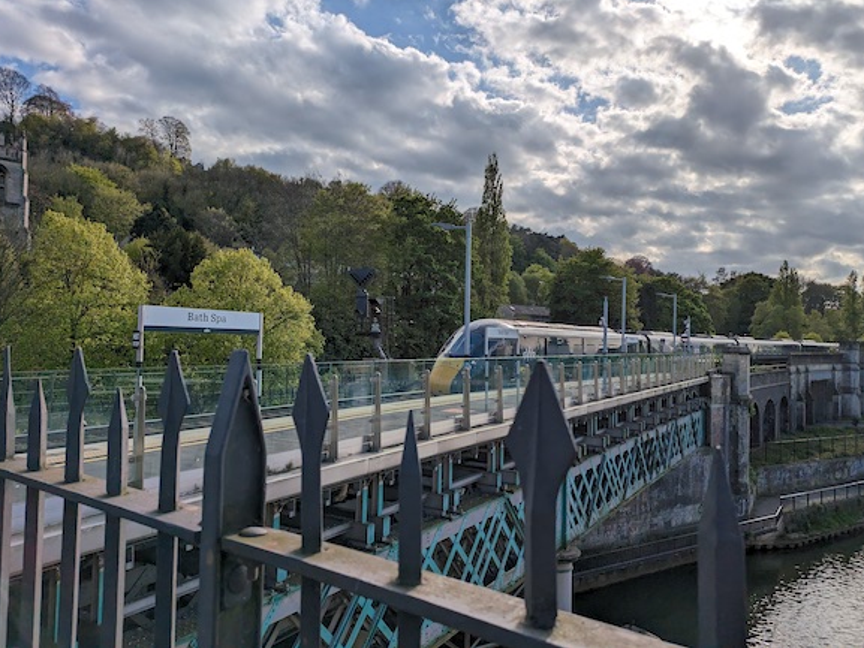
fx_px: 649
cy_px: 312
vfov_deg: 53.1
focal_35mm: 26
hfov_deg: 67.3
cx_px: 425
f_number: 1.89
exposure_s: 1/7874
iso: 43
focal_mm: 5.43
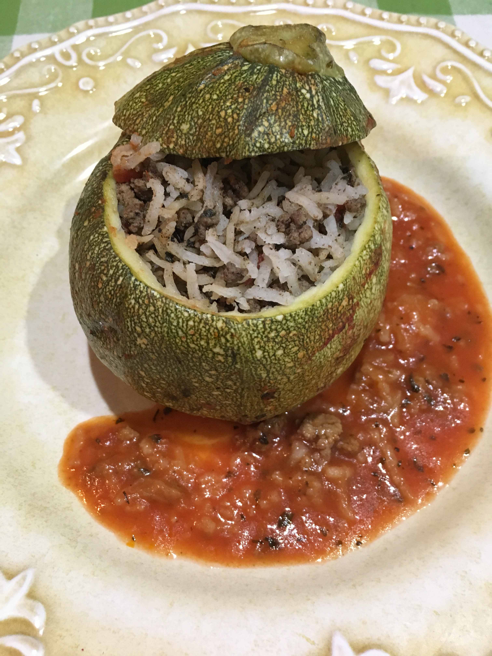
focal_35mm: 29
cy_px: 328
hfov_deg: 48.2
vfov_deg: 61.7
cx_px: 246
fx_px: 550
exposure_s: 1/30
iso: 160
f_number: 2.2
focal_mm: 4.15
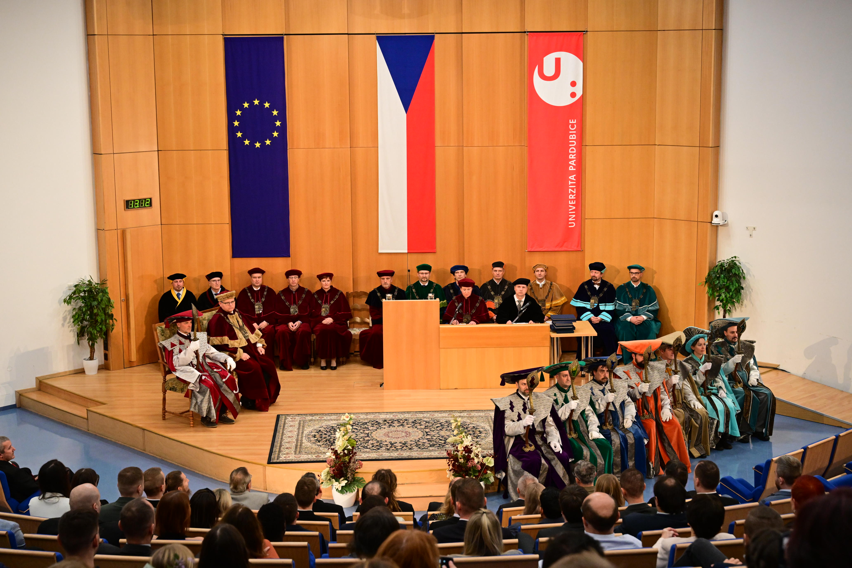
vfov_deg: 25.1
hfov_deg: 36.9
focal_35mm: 54
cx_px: 426
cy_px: 284
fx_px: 1278
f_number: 5.6
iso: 4000
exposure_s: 1/200
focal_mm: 54
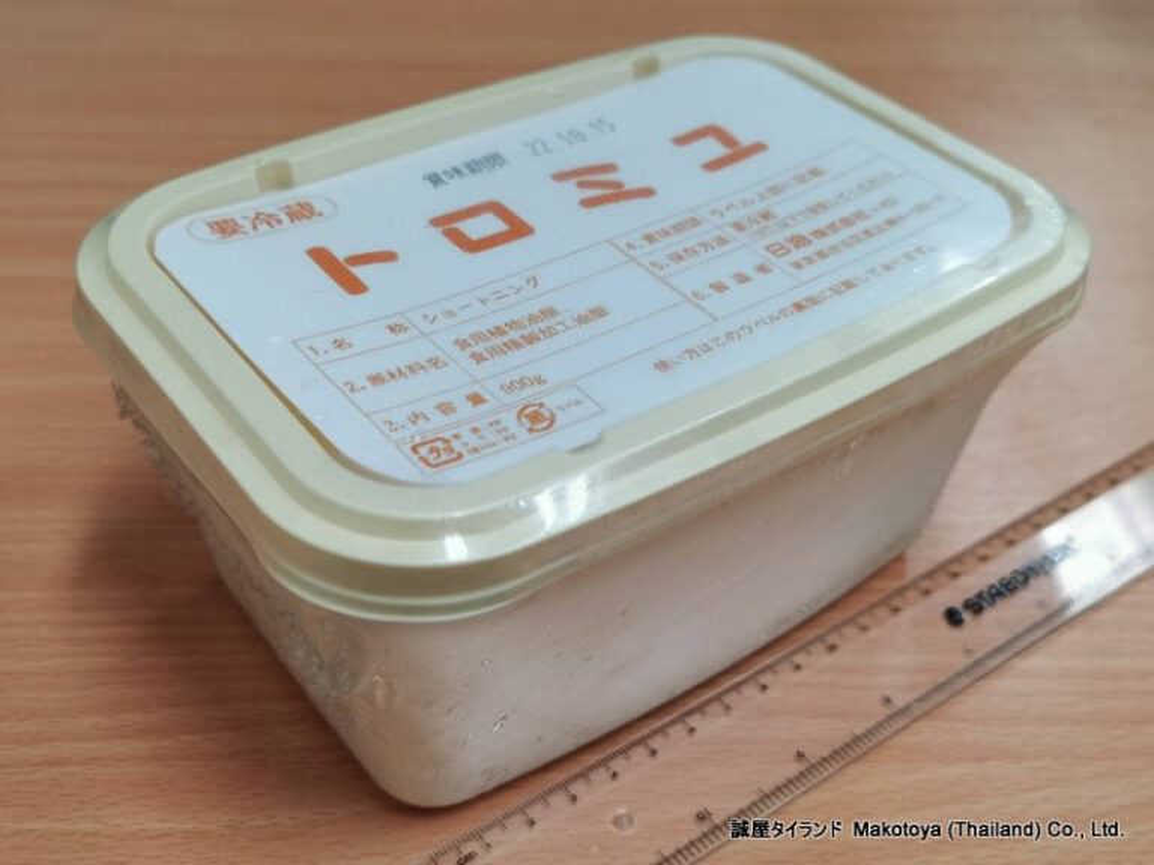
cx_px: 577
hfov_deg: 46.8
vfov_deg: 36.0
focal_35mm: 40
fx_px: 1333
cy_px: 432
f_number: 1.6
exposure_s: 1/113
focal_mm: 5.56
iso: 50
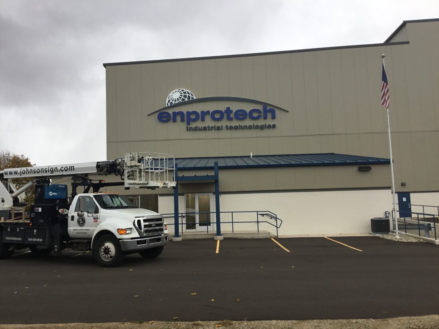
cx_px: 220
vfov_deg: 45.4
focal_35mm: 31
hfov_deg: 58.4
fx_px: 393
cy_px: 164
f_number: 2.4
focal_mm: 3.3
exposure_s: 1/158
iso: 25
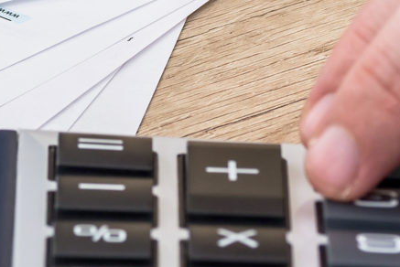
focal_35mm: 615
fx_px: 6838
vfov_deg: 2.2
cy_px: -16
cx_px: -480
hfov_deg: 3.3
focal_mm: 105
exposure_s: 1/160
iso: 320
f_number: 10
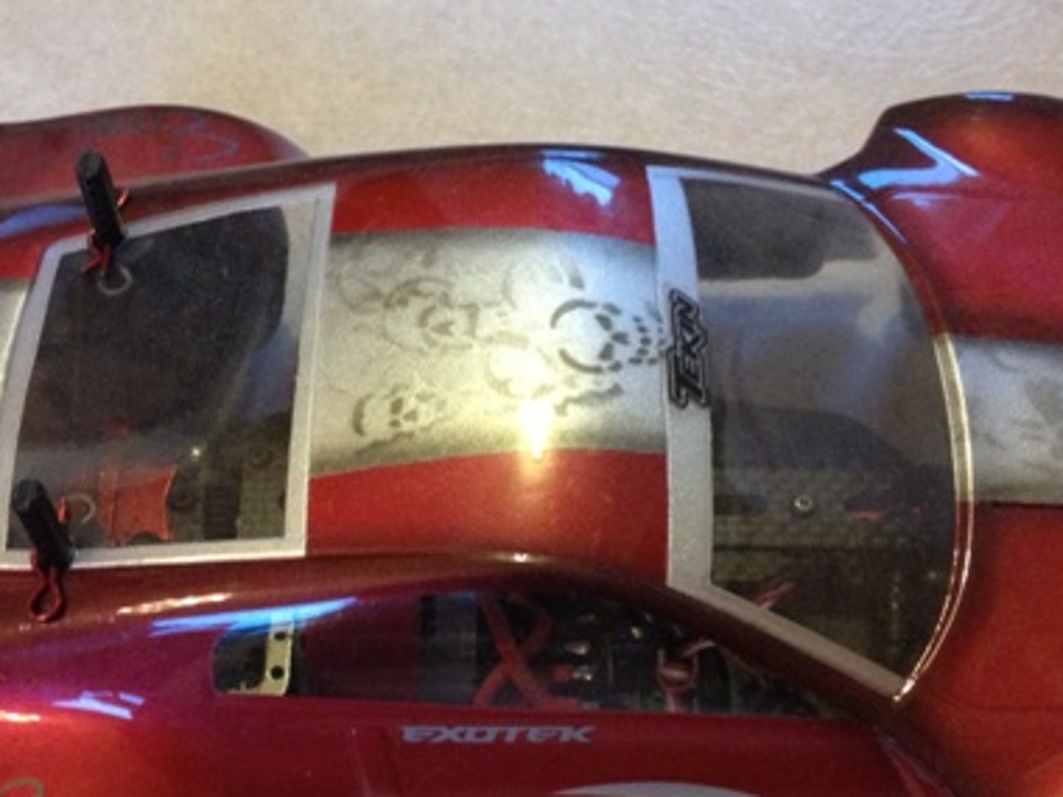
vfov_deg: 24.8
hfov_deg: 32.7
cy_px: 495
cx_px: 518
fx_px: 1812
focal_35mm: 59
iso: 400
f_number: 2.4
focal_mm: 4.28
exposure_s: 1/20
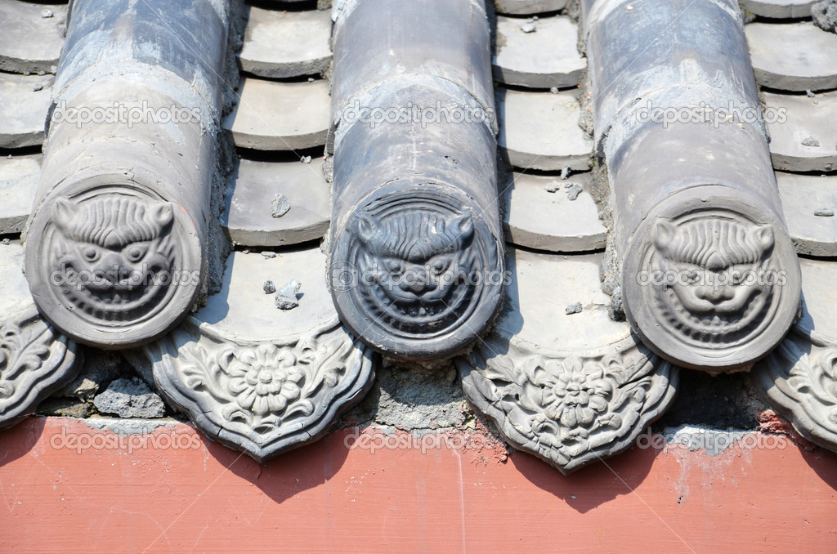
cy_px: 277
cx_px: 418
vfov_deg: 9.3
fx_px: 3410
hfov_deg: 14.0
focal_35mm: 147
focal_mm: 98
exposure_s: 1/250
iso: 200
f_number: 9
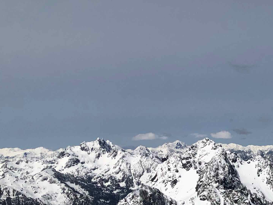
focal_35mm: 79
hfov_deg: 21.5
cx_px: 384
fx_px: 623
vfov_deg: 18.2
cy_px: 200
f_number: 1.8
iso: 25
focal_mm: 3.99
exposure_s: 1/9615
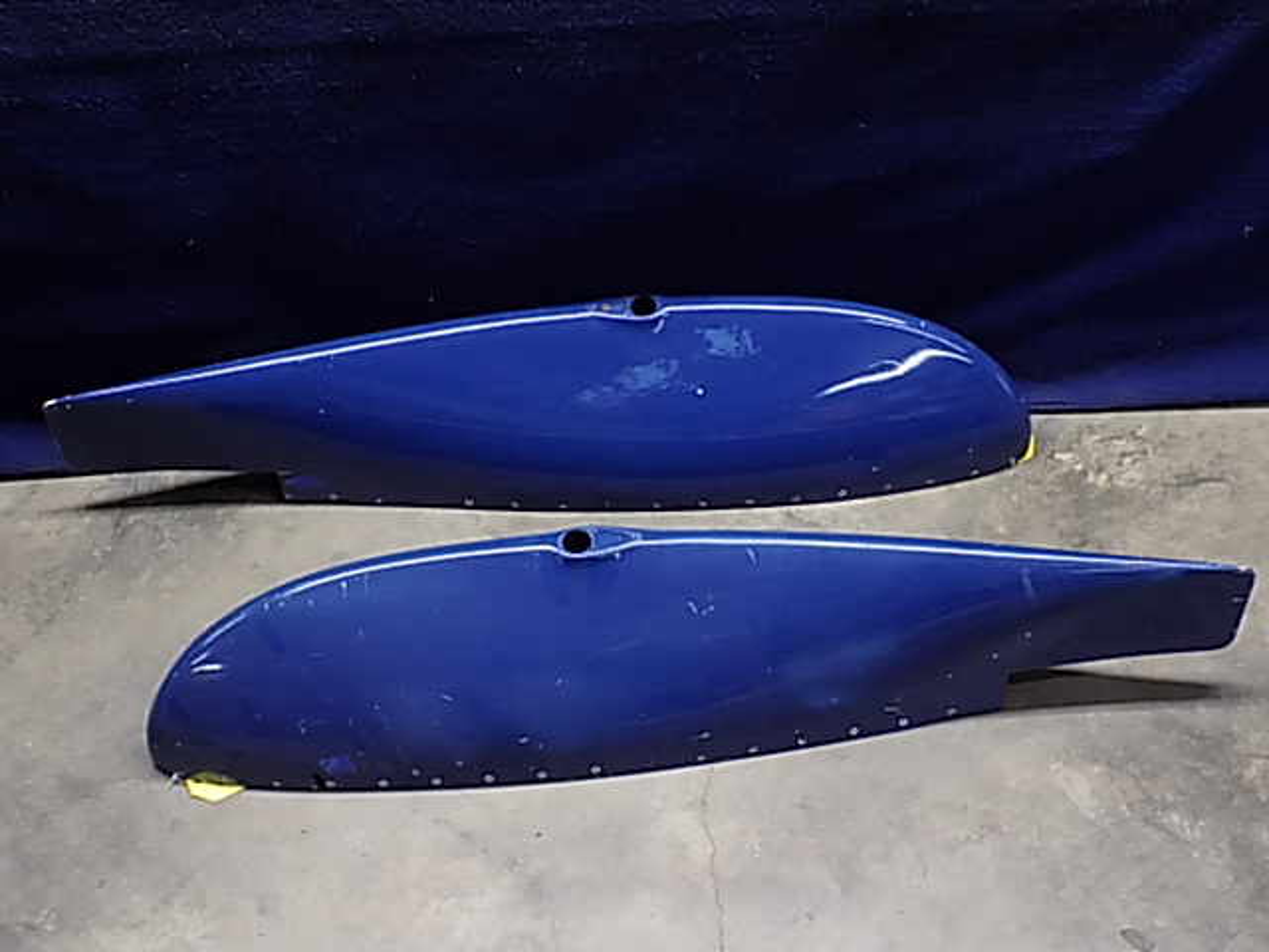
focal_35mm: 46
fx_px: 1686
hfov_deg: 41.2
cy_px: 476
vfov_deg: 31.5
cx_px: 634
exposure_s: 1/30
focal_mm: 8.1
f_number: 3.7
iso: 360
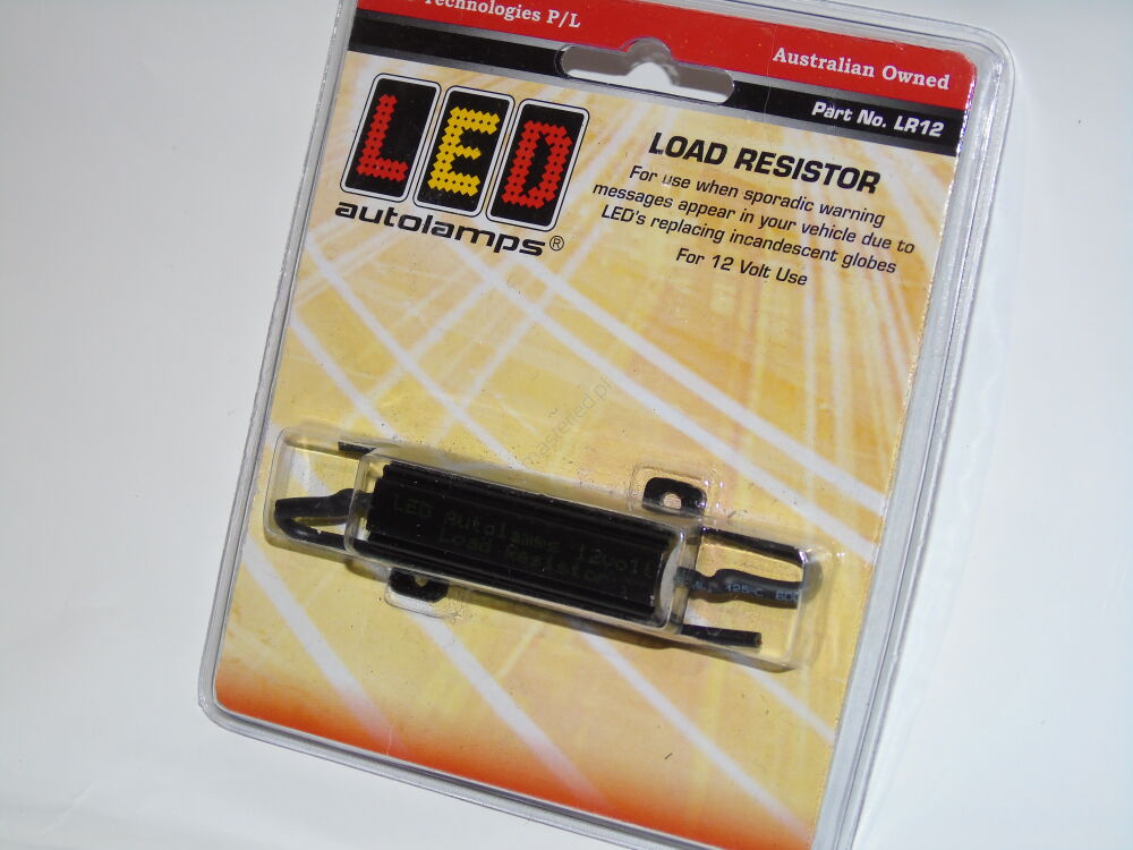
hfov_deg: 23.8
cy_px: 425
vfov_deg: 18.0
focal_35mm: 82
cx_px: 566
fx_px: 2684
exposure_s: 1/60
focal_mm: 15
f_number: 4.1
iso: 200
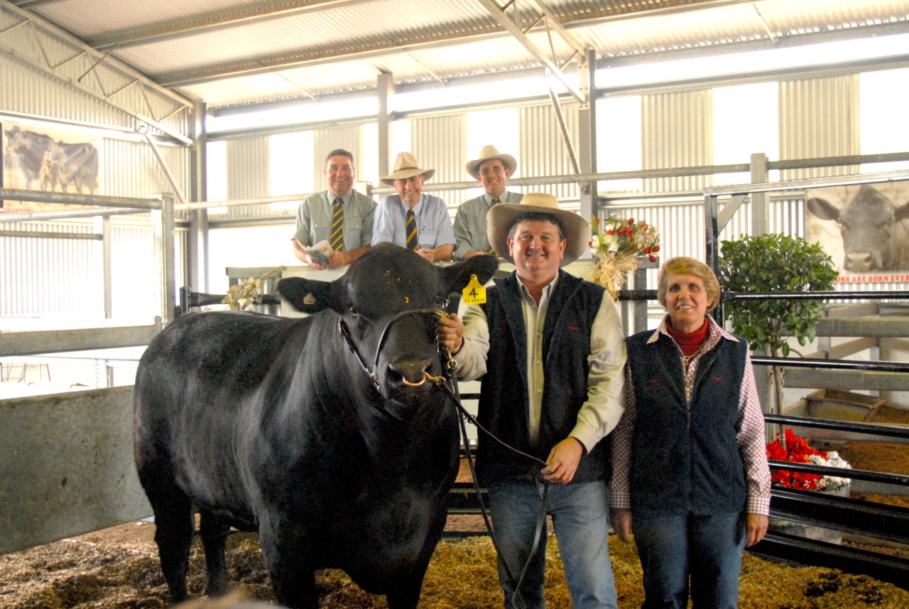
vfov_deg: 32.0
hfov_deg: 46.3
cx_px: 454
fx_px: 1062
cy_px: 304
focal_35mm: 42
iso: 800
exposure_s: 1/250
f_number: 3.2
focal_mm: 28
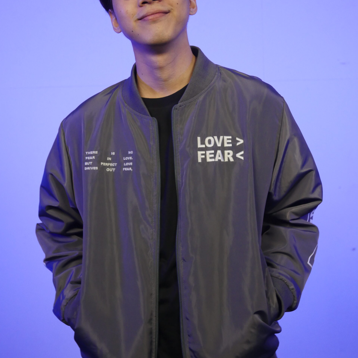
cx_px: 179
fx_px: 667
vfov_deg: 30.0
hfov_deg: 30.0
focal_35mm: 57
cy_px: 142
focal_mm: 24
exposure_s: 1/160
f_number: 3.2
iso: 1250
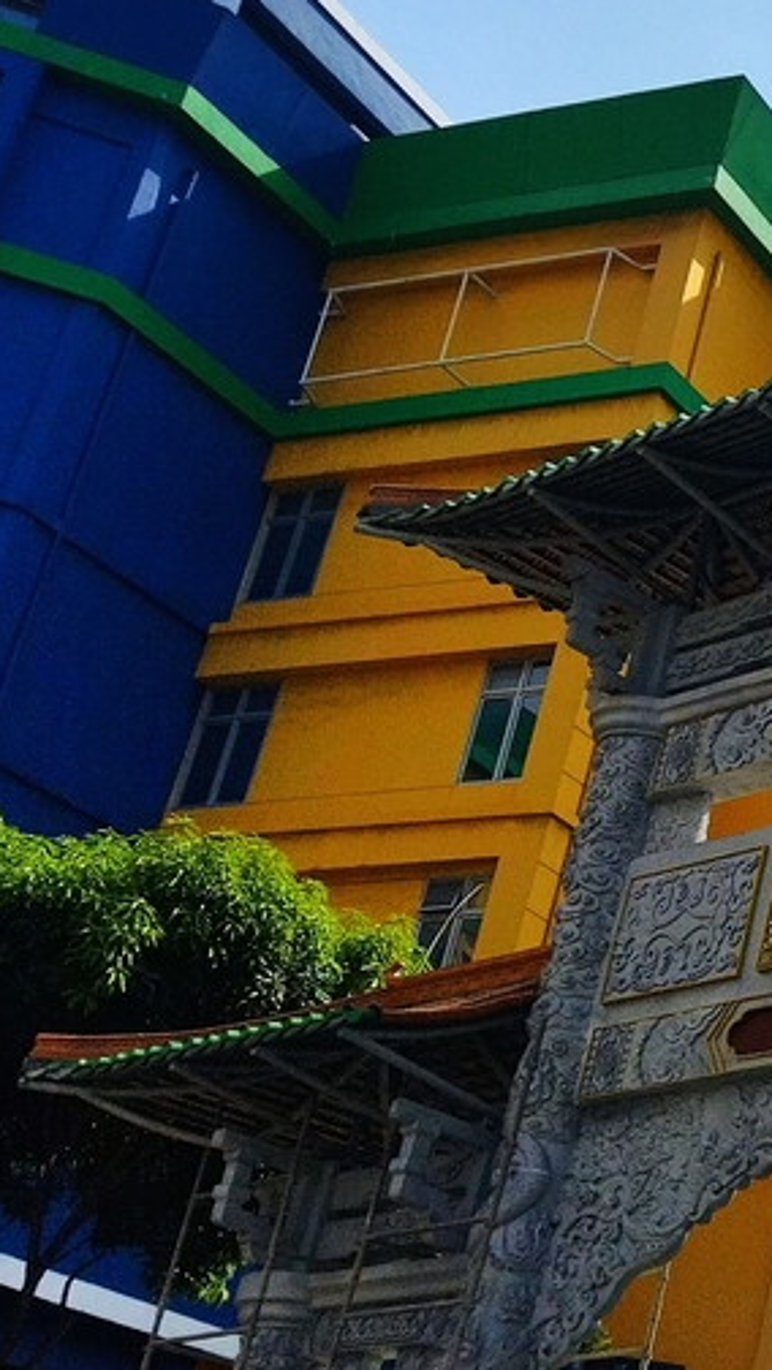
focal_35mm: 70
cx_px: 1471
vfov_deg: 30.0
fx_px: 2544
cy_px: 862
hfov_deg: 14.7
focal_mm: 4.71
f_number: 1.79
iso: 101
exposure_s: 1/8638
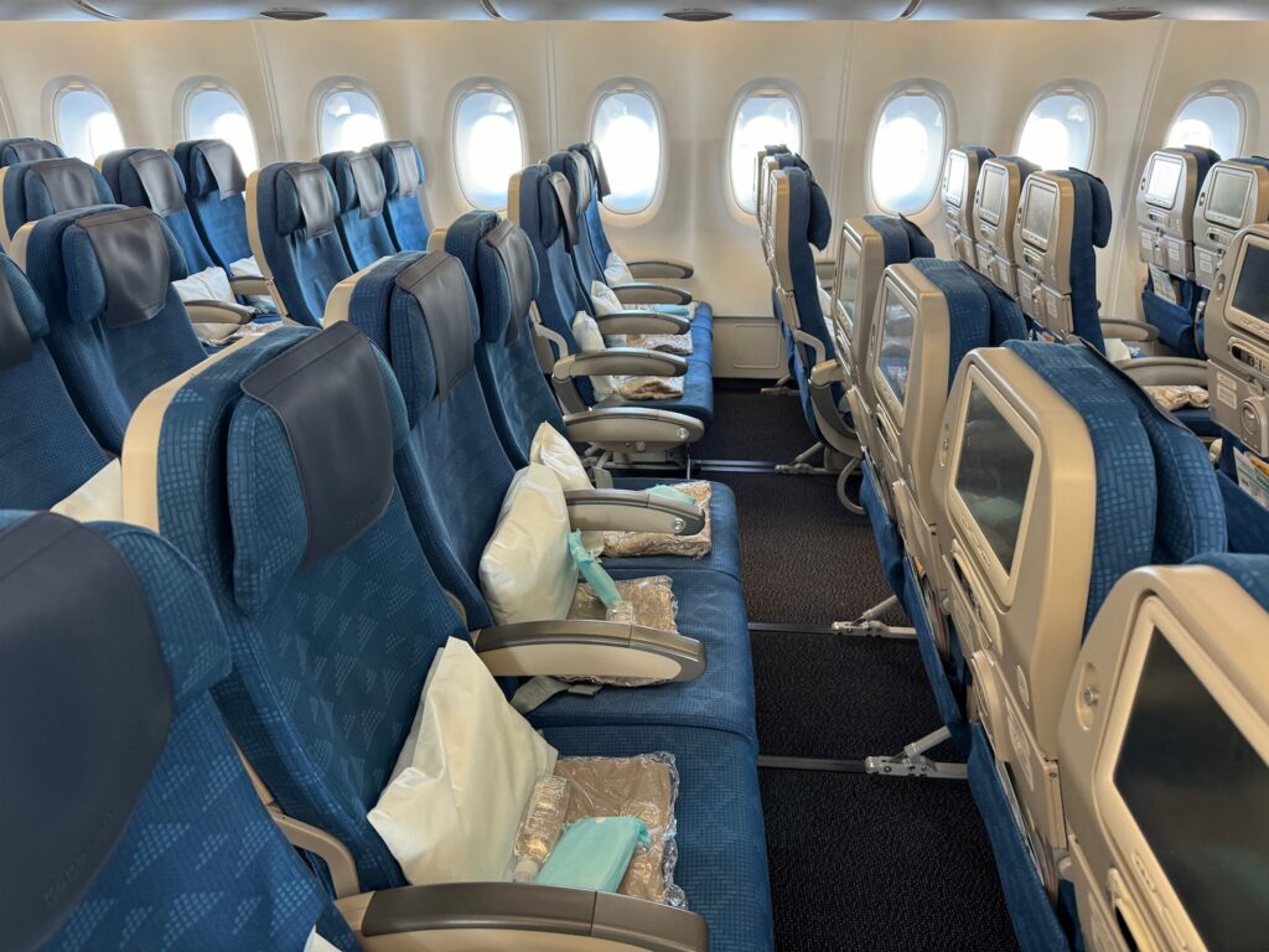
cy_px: 476
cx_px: 634
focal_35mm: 24
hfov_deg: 71.6
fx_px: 880
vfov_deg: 56.8
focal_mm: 6.76
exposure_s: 1/67
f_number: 1.78
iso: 200
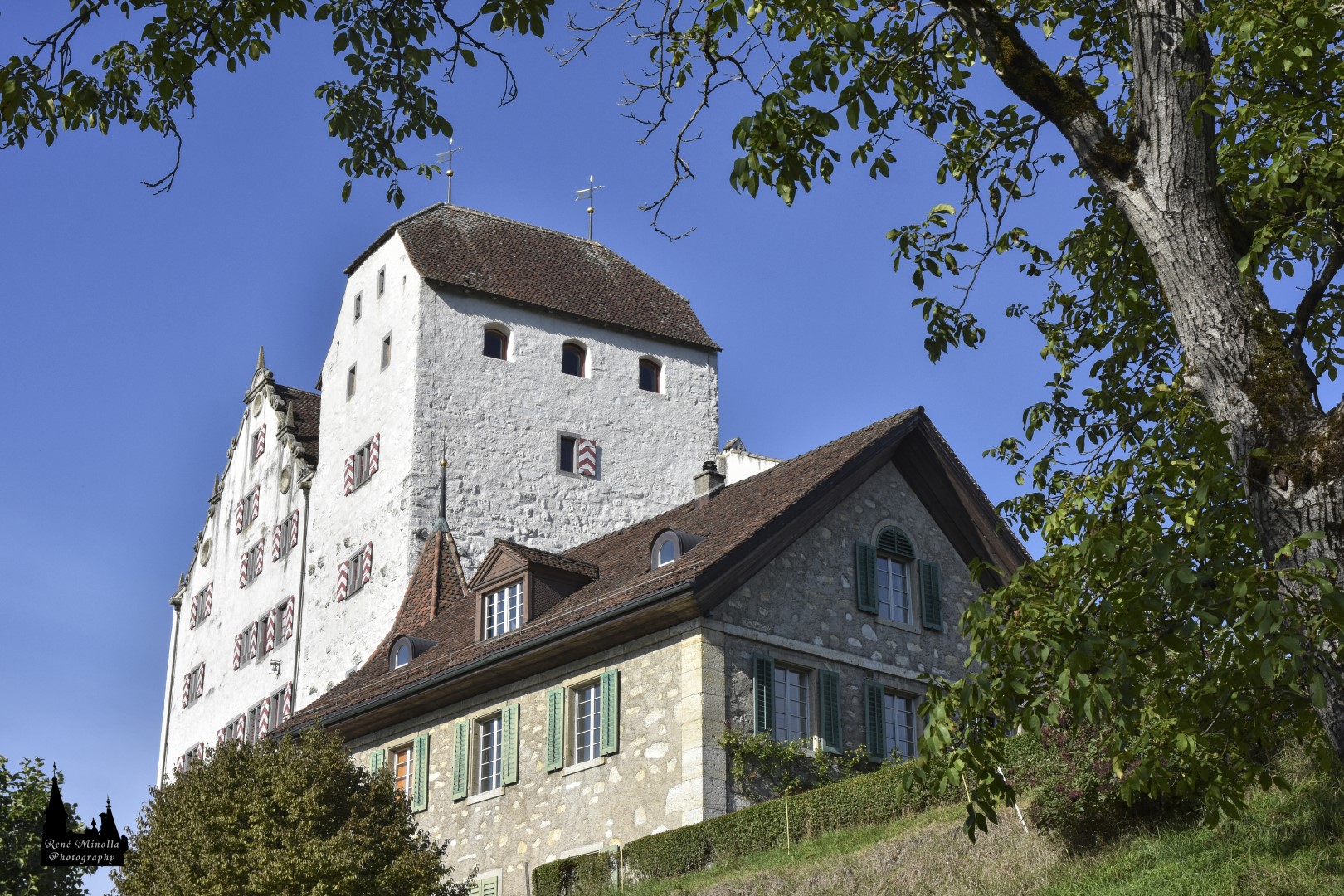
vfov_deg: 23.8
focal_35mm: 57
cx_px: 672
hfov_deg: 35.1
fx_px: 2128
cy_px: 448
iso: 200
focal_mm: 38
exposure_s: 1/400
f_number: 10
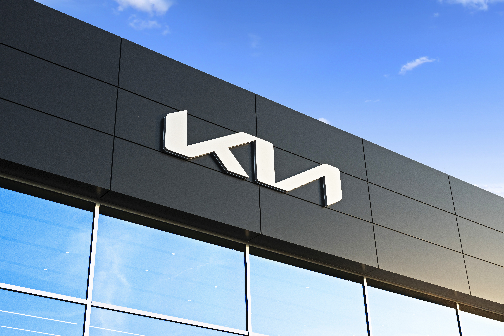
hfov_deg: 39.6
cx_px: 252
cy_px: 168
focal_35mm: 50
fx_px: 700
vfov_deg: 27.0
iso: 400
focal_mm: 50
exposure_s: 1/500
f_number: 8
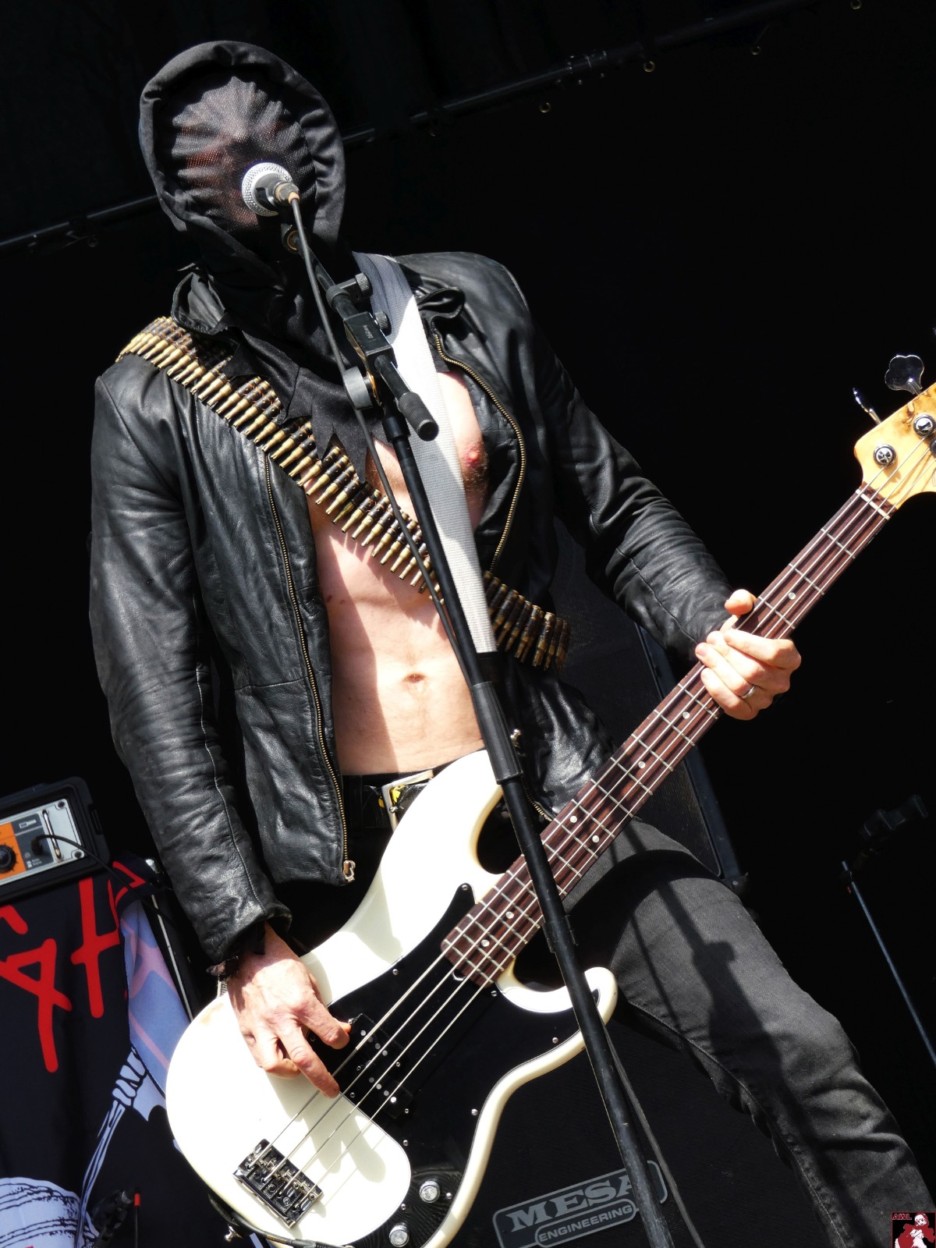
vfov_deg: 12.6
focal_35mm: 157
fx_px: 5660
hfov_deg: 9.5
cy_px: 624
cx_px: 468
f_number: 5.4
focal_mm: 28.1
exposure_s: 1/160
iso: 80
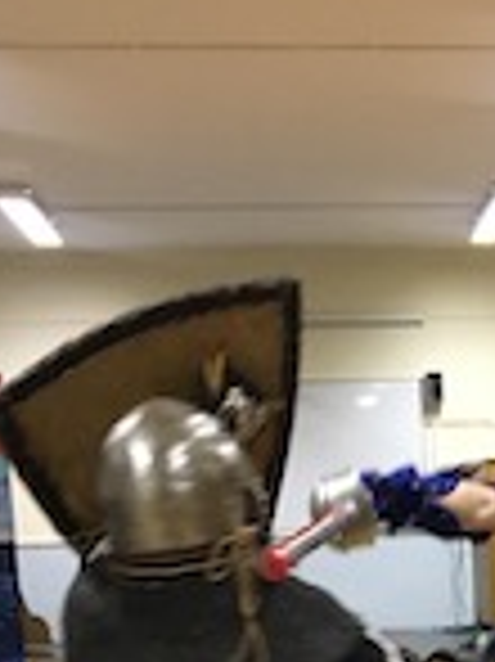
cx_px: 495
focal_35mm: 79
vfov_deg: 22.9
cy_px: 779
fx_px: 1508
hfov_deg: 18.2
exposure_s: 1/25
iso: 250
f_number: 2.2
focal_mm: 4.15
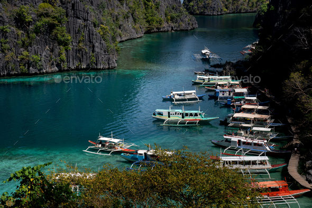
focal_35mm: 70
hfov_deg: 28.9
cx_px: 156
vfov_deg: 19.4
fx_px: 606
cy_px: 104
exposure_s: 1/500
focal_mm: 70
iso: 200
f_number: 16
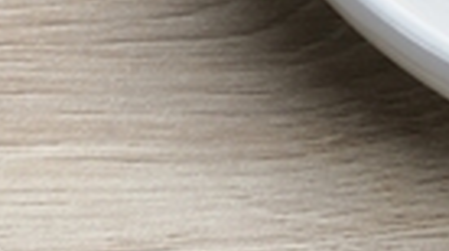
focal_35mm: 238
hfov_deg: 8.7
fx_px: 2828
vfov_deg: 5.0
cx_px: 791
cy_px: -256
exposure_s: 1/160
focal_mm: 35
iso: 400
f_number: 16
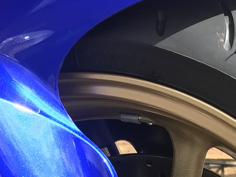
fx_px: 716
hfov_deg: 18.7
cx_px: 154
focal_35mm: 105
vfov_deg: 12.7
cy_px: 326
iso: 20
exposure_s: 1/748
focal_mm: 3.99
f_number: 1.8
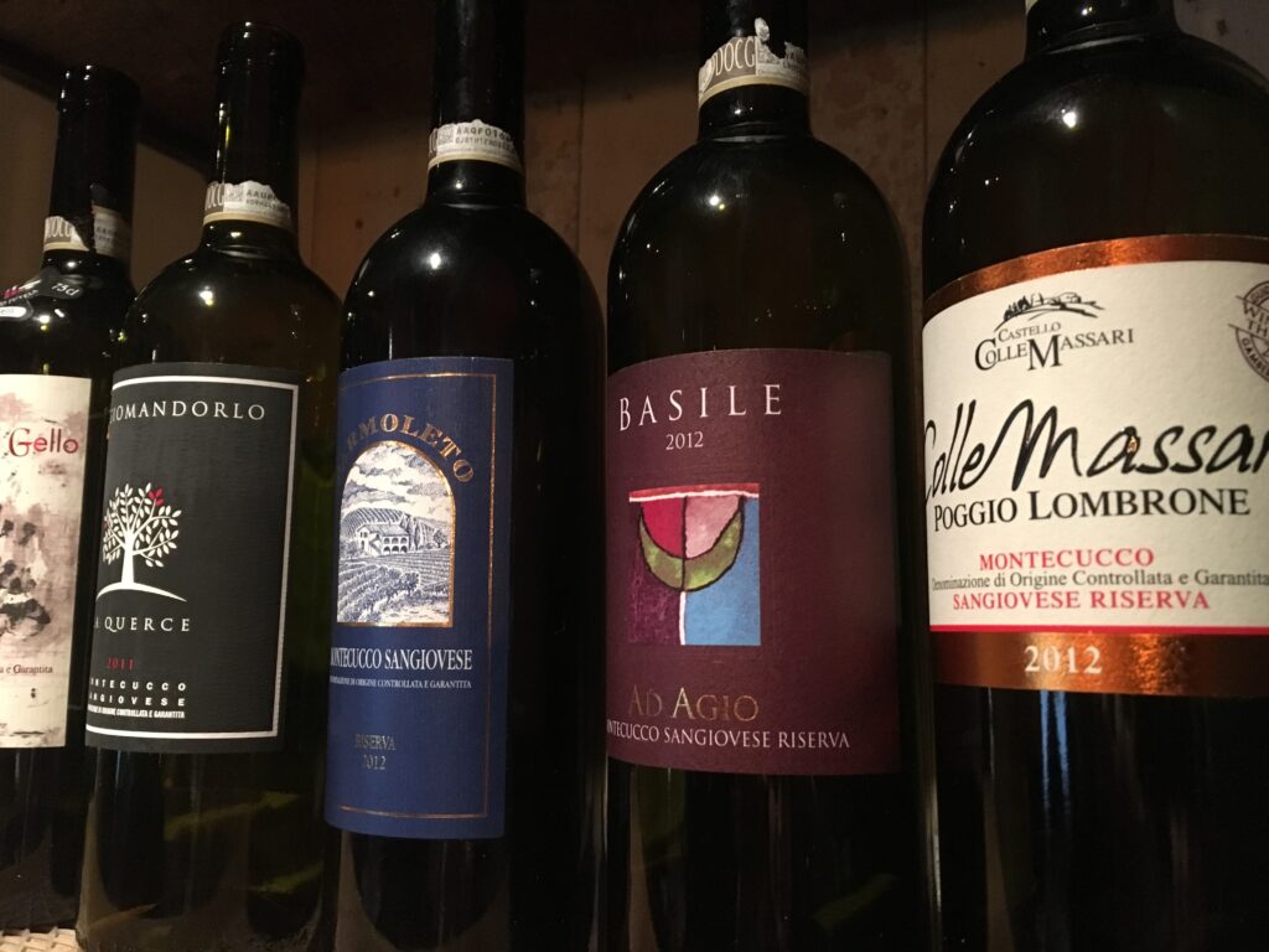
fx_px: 1063
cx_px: 634
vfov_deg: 48.2
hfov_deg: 61.7
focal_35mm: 29
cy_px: 476
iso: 250
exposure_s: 1/15
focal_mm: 4.15
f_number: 2.2
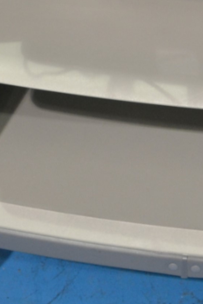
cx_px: 198
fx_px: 1405
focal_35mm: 166
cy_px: -275
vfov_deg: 11.3
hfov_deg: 8.2
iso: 400
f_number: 3.8
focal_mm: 20
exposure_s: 1/15
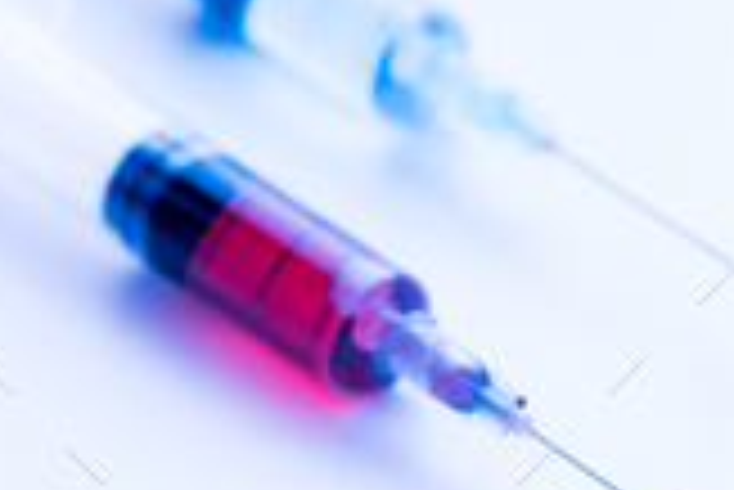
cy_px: 225
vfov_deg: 3.6
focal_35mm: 381
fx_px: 7775
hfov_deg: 5.4
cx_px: 288
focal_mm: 105
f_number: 7.1
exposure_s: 1/200
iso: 100
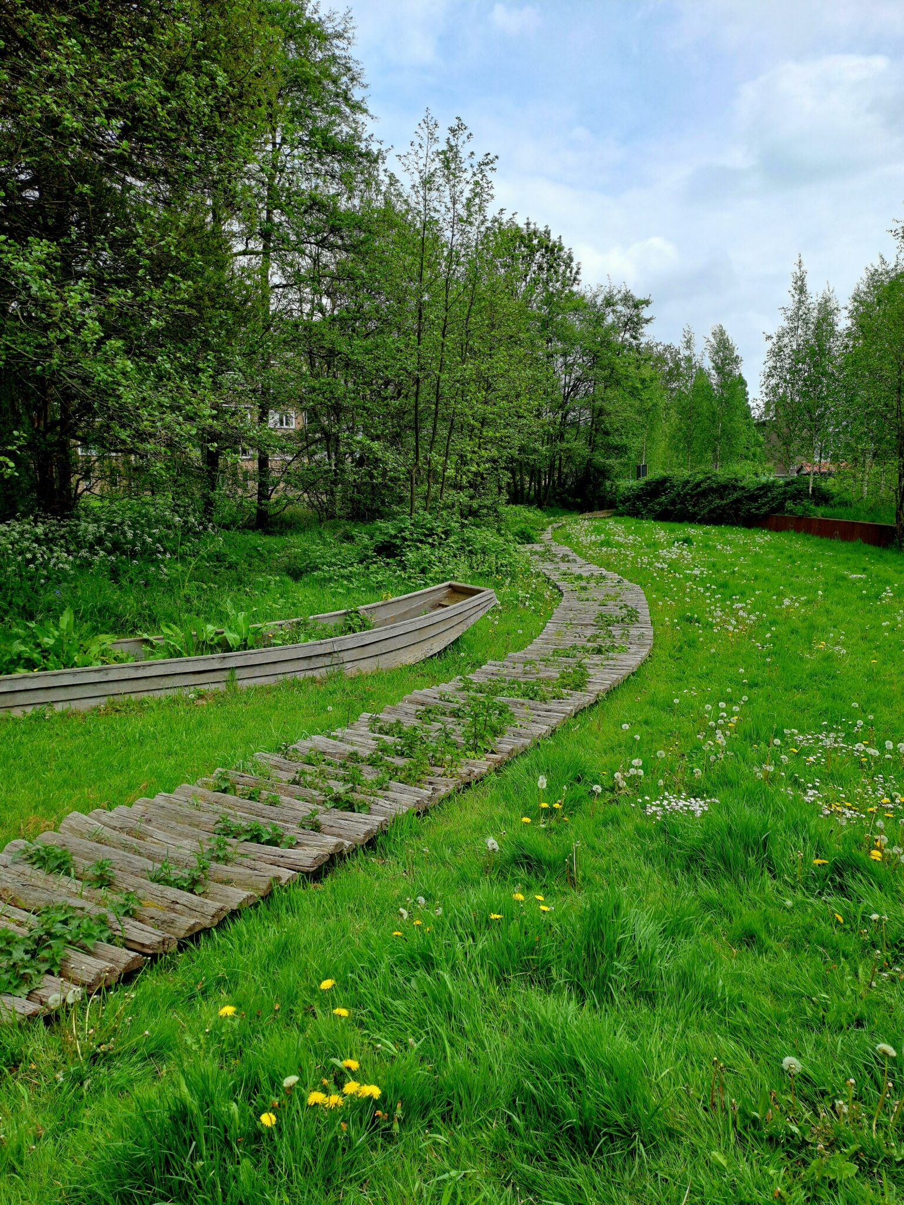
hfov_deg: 54.9
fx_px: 871
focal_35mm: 25
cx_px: 452
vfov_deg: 69.4
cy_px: 602
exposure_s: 1/909
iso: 32
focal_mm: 4.65
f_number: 1.8
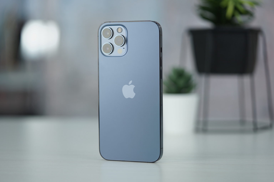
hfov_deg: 22.6
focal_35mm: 90
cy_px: 91
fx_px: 685
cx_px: 137
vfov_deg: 15.2
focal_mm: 90
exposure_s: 1/160
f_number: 2.8
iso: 160
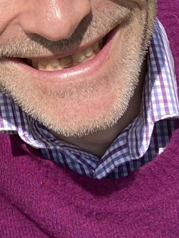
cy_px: -81
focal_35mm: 100
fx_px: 689
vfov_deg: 18.2
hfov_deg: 14.2
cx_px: -53
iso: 25
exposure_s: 1/1634
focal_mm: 2.71
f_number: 2.2
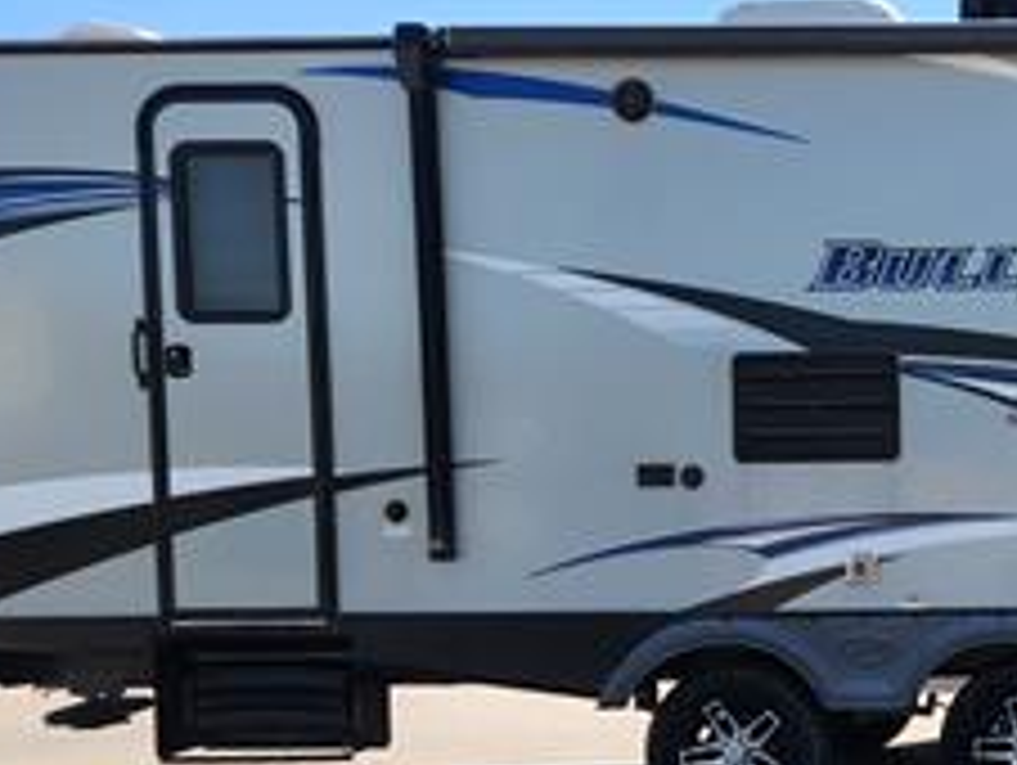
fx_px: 1912
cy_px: 598
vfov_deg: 22.4
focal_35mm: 65
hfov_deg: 26.9
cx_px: 1170
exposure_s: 1/1182
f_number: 1.8
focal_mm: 5.4
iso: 20
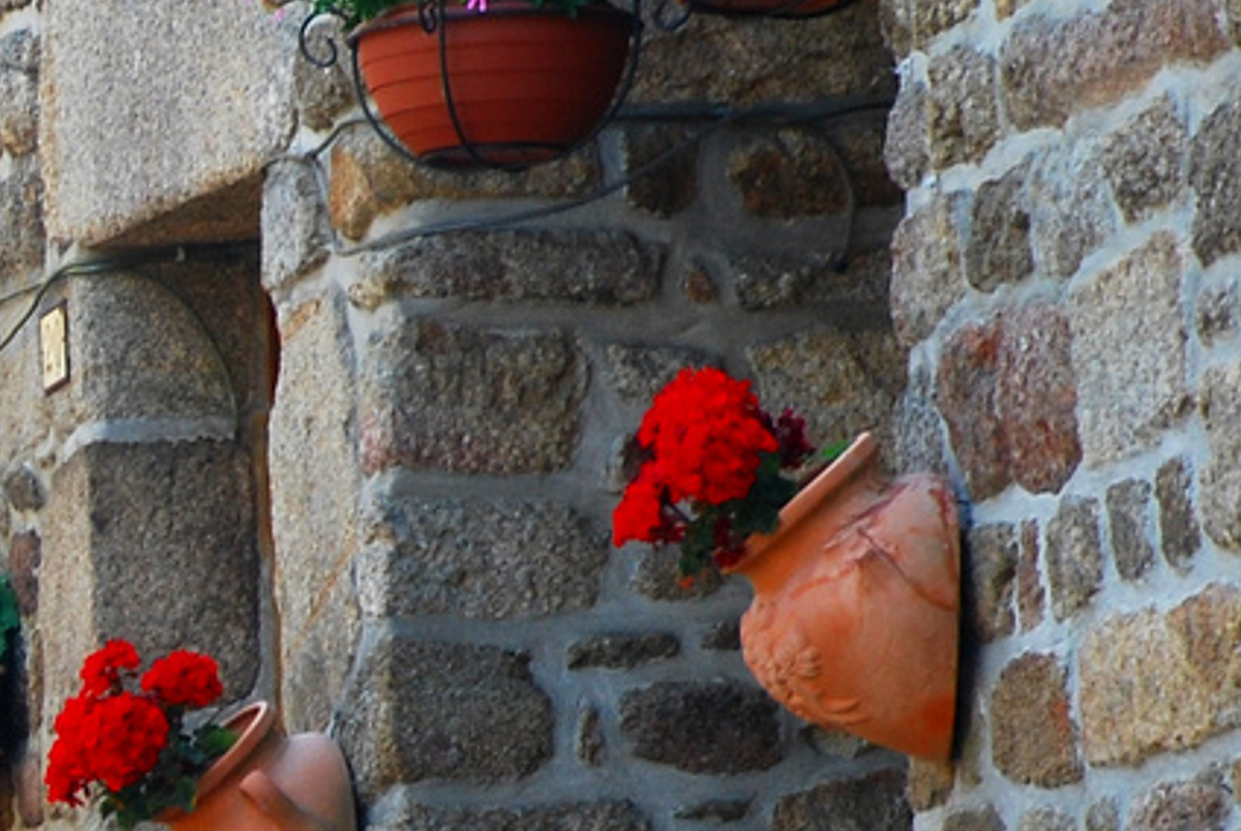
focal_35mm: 485
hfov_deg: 4.2
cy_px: 840
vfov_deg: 2.8
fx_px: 16739
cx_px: -1073
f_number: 5.6
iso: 200
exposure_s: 1/125
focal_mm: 85
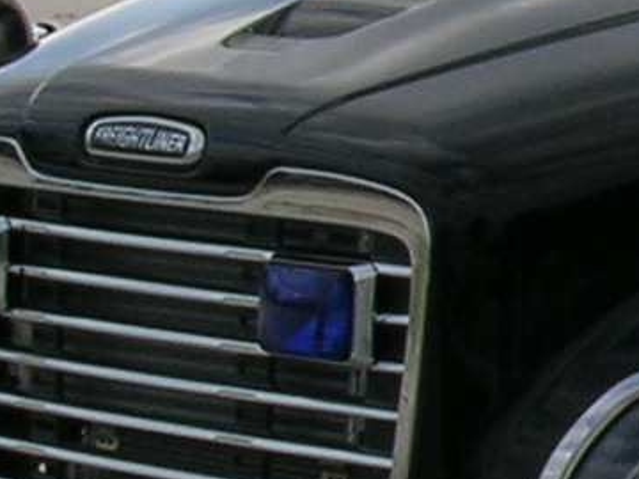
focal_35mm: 281
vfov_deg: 5.3
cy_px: -55
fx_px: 5187
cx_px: 1800
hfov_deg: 6.5
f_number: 7.8
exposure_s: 1/217
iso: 50
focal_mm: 8
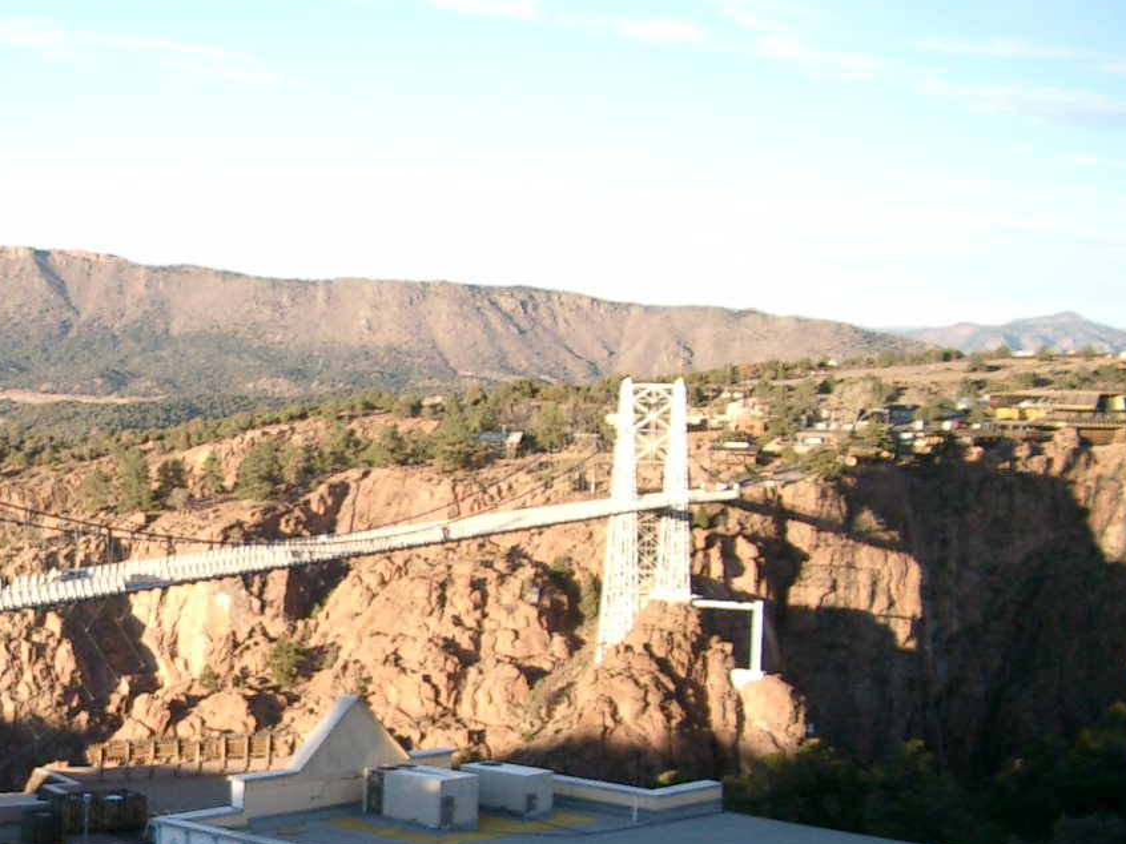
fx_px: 2276
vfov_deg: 20.7
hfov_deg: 26.8
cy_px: 702
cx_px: 96
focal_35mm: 70
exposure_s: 1/640
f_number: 2.6
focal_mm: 7.6
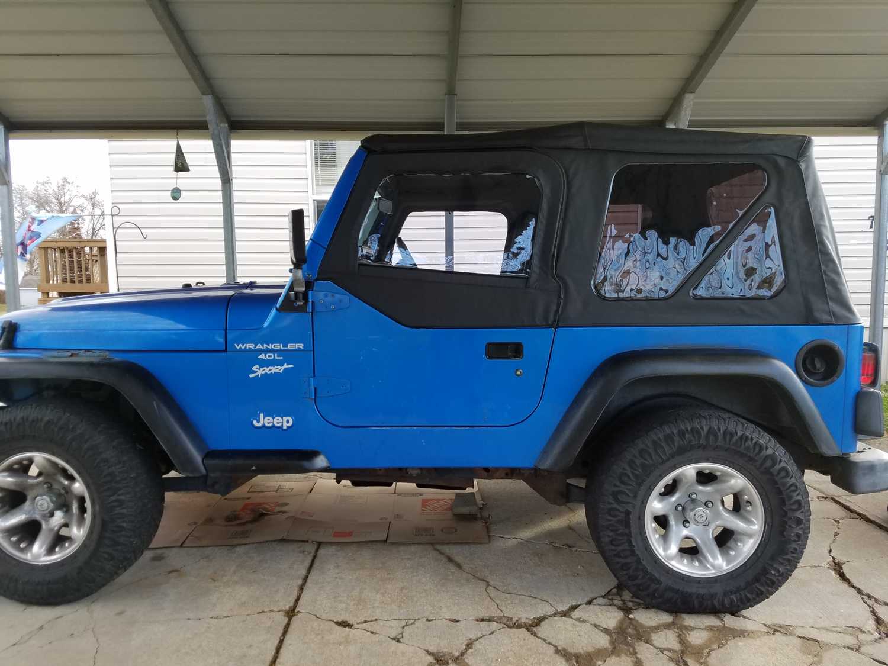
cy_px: 333
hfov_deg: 67.3
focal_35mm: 26
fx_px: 667
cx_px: 444
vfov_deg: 53.1
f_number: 1.7
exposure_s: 1/180
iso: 50
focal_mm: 4.2
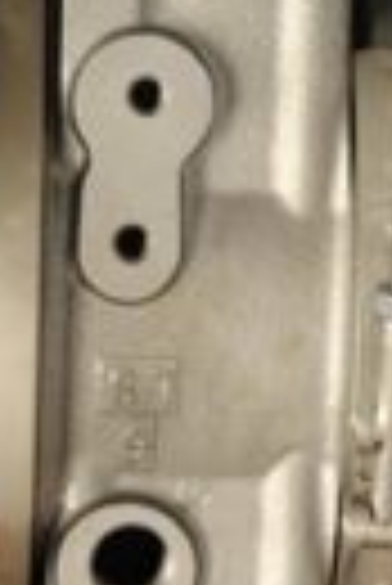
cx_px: 284
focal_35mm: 177
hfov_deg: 7.8
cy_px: 119
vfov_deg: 11.6
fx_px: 2883
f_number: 4.8
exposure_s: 1/20
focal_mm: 32
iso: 400
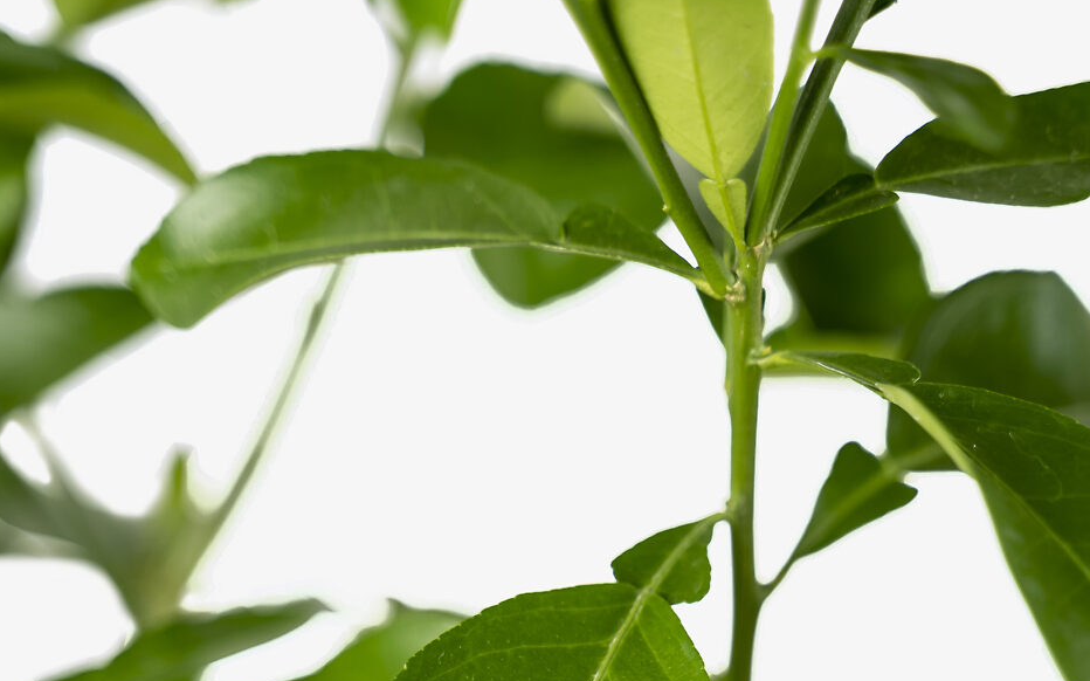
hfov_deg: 16.6
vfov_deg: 10.2
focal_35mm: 126
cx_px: 538
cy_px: 789
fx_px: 3742
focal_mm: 75
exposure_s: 1/200
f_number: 3.2
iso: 250
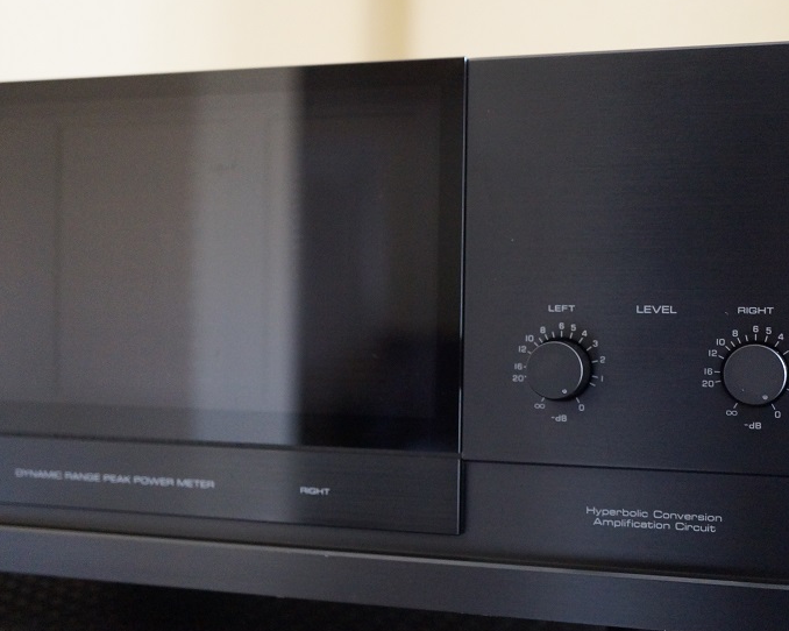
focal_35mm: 56
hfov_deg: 33.6
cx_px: 411
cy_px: 335
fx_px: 1307
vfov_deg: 27.1
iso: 2500
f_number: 3.5
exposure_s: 1/60
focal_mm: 30
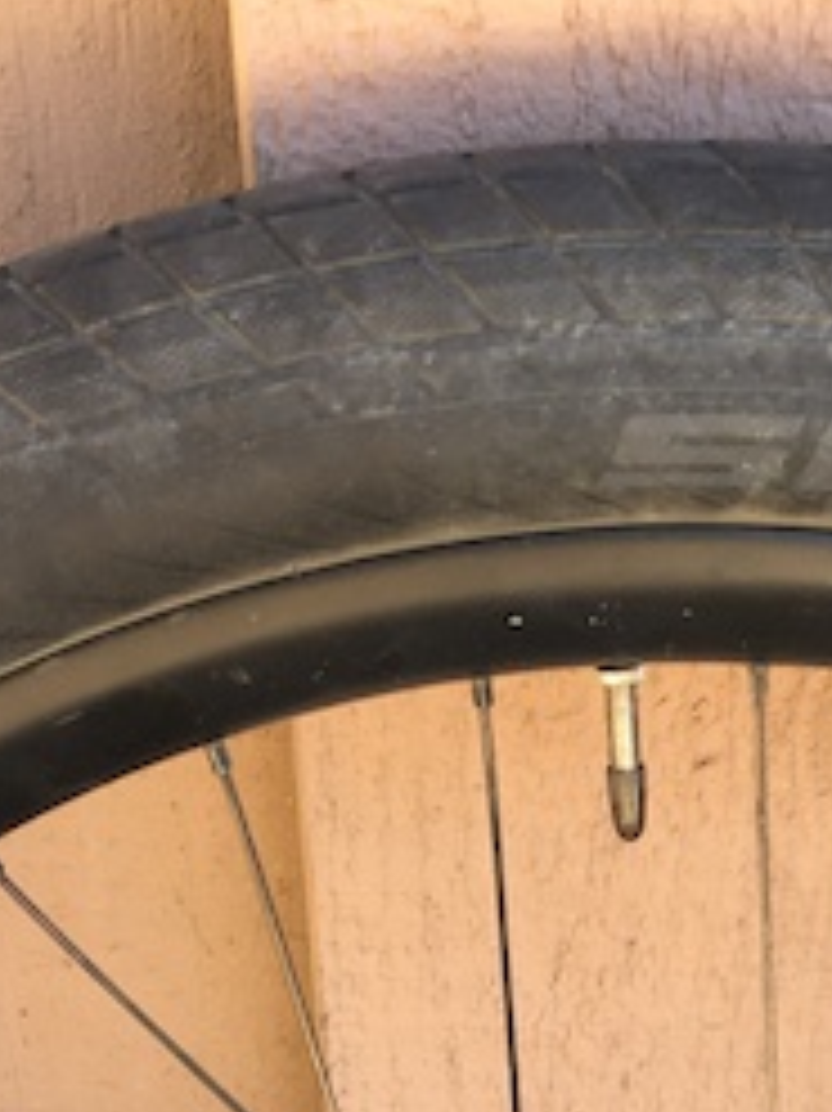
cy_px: 1378
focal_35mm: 94
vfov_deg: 19.5
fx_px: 3015
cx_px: 670
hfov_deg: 15.6
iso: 25
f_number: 2.2
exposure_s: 1/60
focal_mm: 4.15
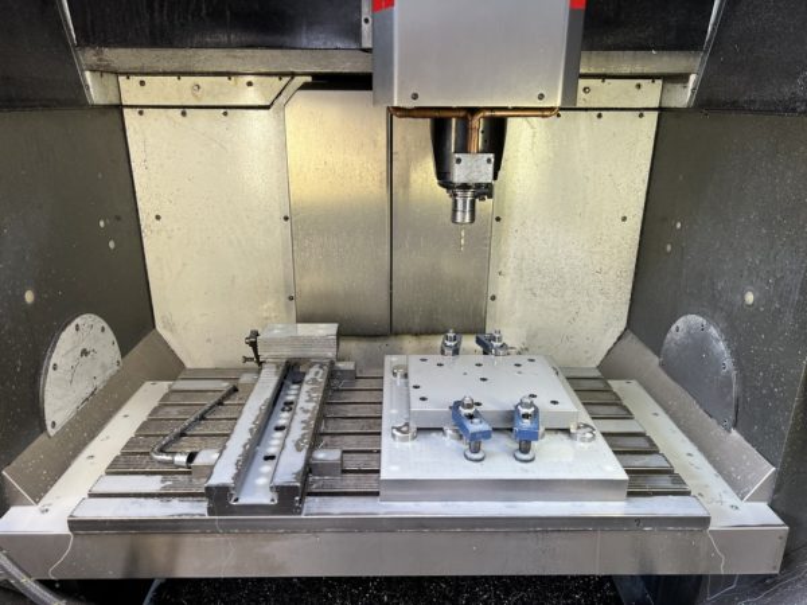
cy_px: 302
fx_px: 606
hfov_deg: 67.3
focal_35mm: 26
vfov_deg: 53.1
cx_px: 404
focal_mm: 5.7
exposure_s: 1/100
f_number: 1.5
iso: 125
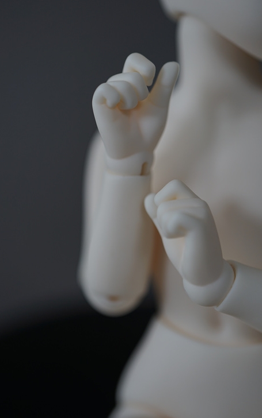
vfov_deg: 36.3
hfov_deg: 23.1
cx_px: 145
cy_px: 199
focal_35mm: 56
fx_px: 640
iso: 100
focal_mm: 50
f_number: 2.8
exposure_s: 1/60
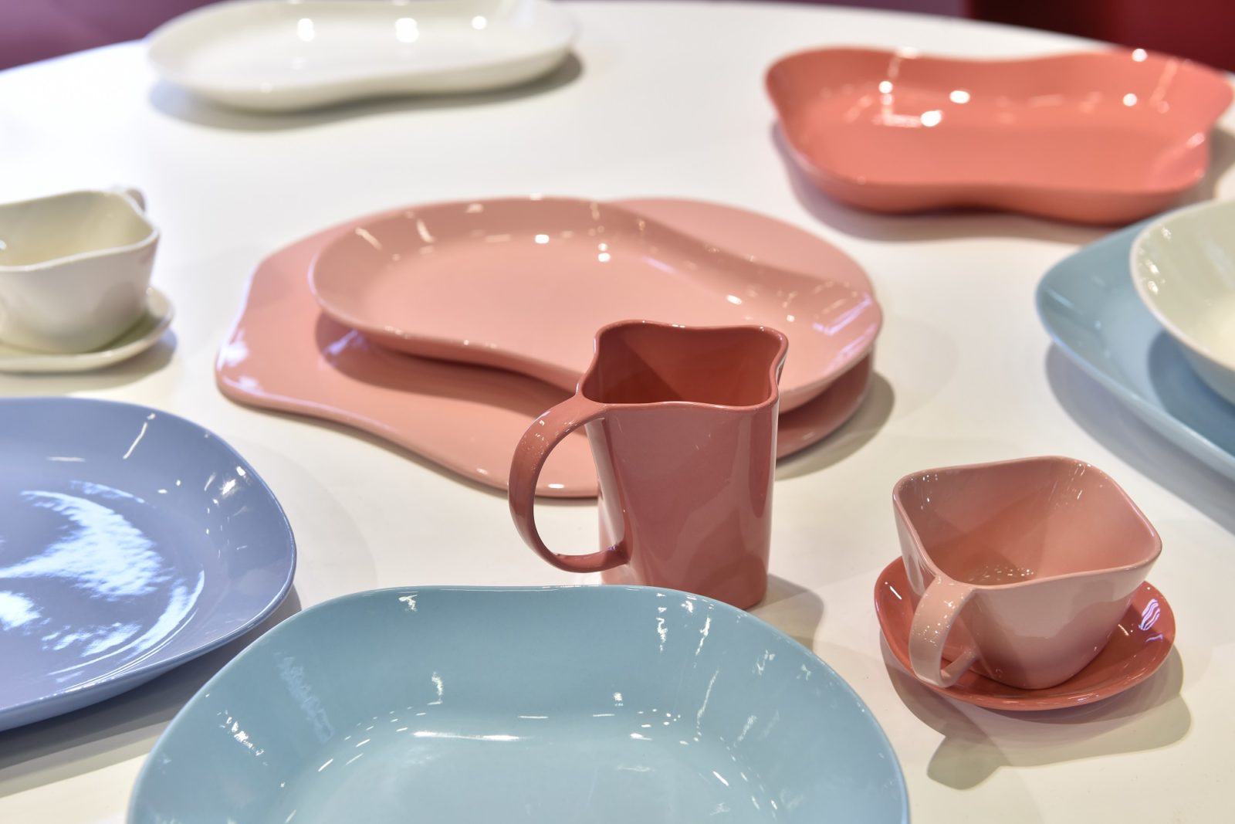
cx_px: 618
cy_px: 412
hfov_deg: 34.5
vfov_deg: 23.4
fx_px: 1990
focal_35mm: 58
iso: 640
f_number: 5.6
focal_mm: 58
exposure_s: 1/100
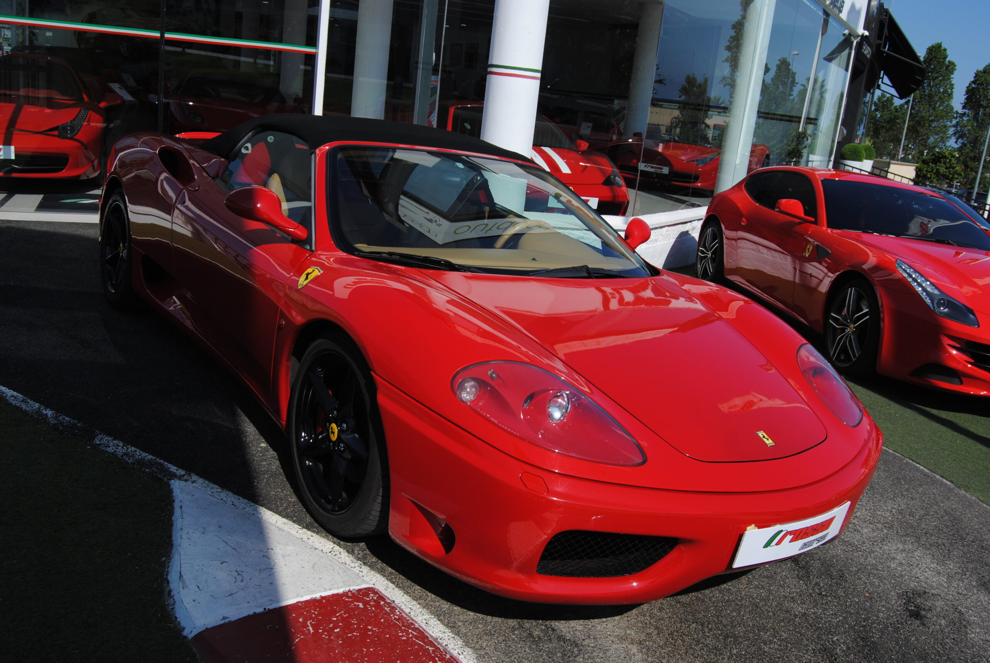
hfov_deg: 61.9
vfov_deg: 43.7
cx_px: 495
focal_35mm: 30
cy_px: 332
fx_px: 826
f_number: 10
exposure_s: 1/400
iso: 100
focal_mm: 20
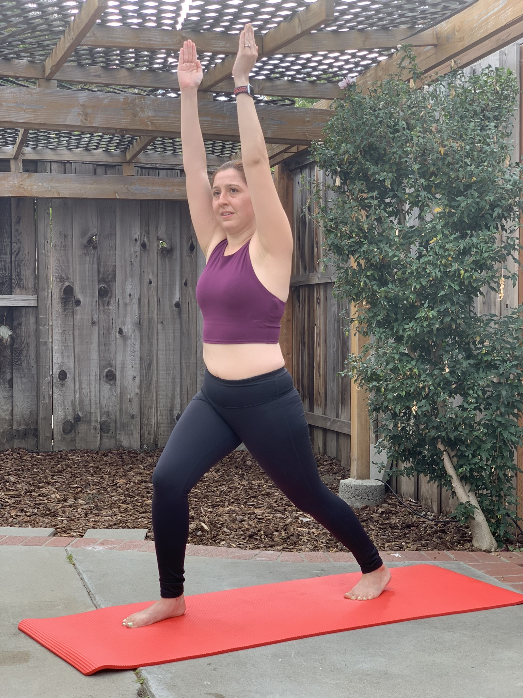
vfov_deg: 36.8
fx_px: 1048
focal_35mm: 52
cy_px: 349
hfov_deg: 28.0
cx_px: 262
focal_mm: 6
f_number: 2.4
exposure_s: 1/122
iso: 20
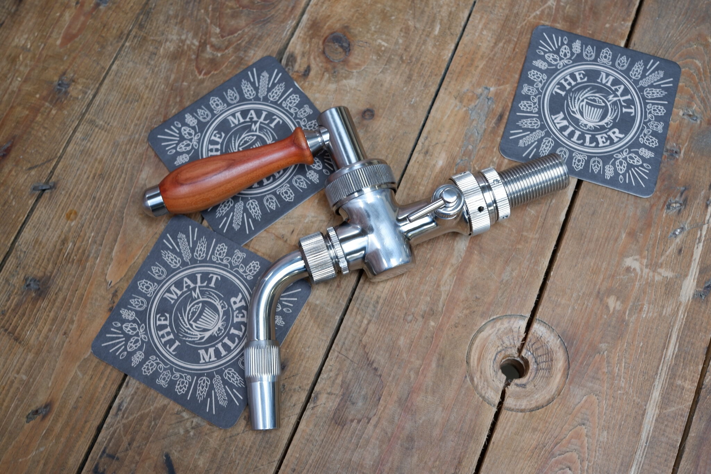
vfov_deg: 32.6
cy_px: 237
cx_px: 356
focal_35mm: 41
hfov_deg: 47.4
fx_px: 810
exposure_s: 1/58
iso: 320
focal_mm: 27
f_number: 4
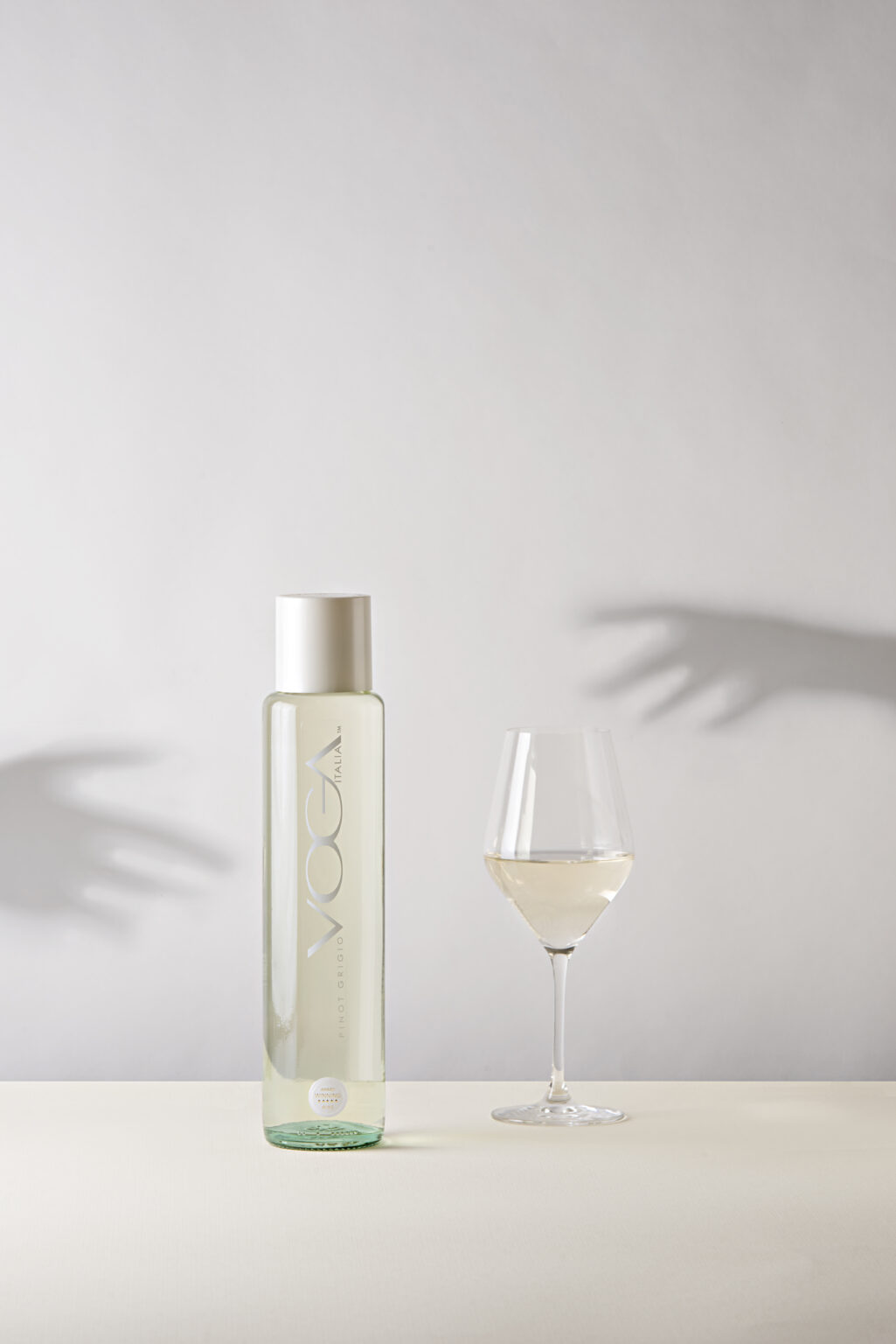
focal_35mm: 150
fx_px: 5596
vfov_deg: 13.7
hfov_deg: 9.2
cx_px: 448
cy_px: 672
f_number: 16
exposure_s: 1/125
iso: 100
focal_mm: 150
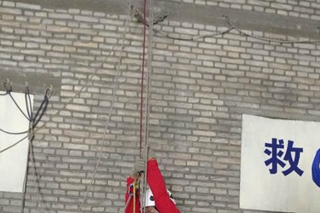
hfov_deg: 35.6
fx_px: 498
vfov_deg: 21.9
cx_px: 185
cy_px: 272
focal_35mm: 56
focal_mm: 21
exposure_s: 1/800
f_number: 2.8
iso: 16000
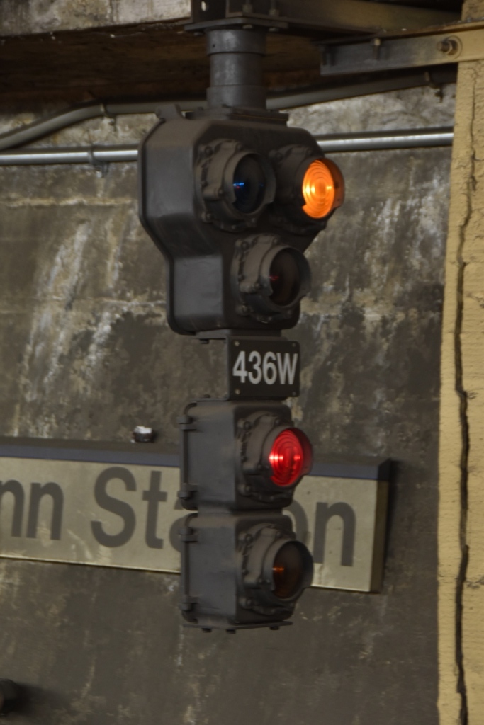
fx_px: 2873
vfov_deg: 14.4
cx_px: 242
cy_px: 362
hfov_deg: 9.6
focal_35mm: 142
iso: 800
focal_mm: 95
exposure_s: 1/8
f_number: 5.3
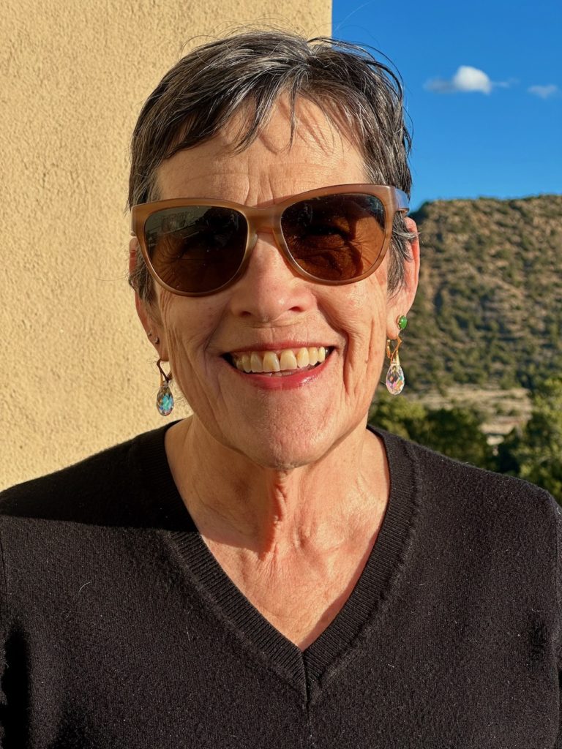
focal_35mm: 77
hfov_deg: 19.1
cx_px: 281
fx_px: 1667
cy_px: 374
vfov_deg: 25.3
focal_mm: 9
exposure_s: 1/408
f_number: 2.8
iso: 32
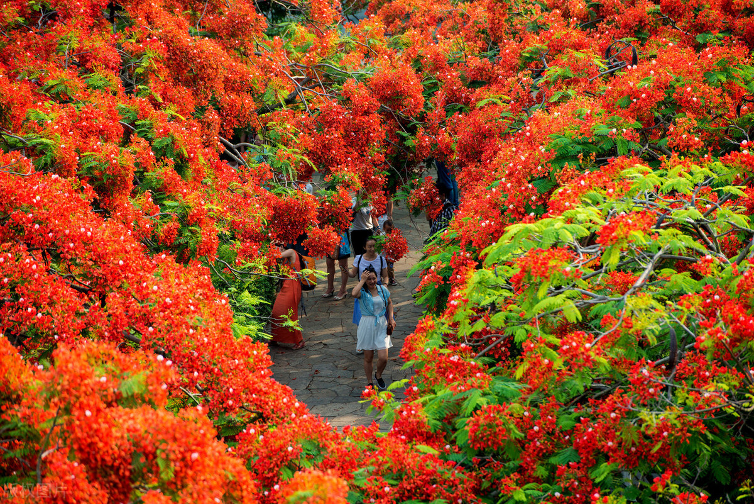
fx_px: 4190
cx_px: 377
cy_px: 252
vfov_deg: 6.9
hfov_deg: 10.3
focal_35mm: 200
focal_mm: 200
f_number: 4.5
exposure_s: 1/250
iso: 200
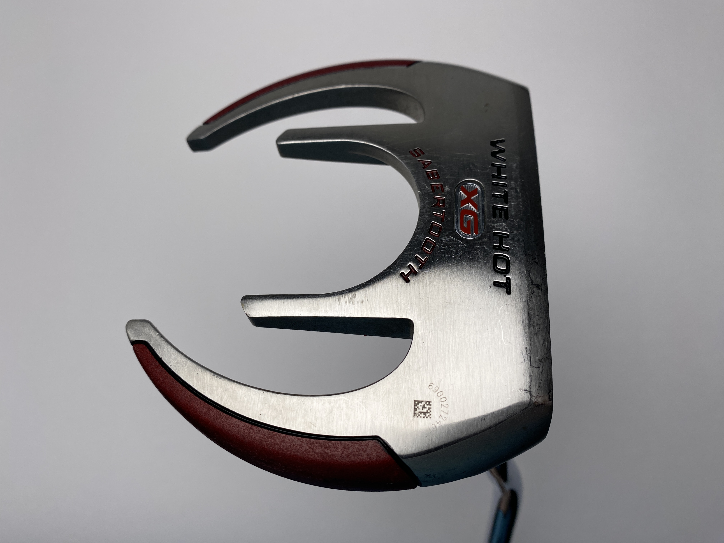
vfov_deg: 54.9
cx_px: 362
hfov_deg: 69.4
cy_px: 272
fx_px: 523
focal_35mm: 25
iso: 32
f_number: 1.8
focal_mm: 4.25
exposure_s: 1/681
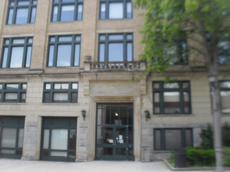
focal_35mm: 35
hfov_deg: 52.6
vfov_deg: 40.7
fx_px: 233
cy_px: 86
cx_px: 115
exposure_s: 1/250
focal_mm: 6.3
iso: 100
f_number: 3.2
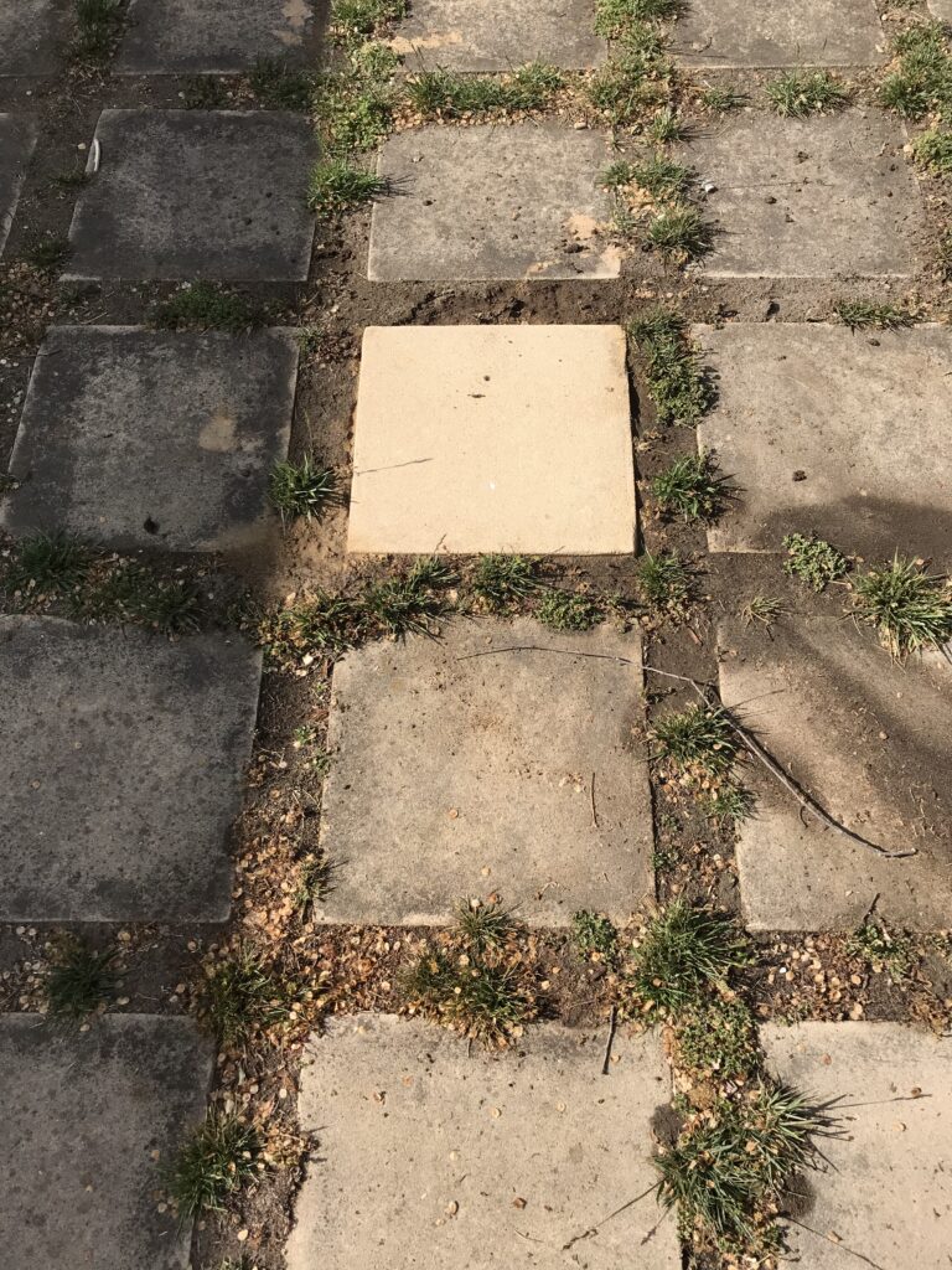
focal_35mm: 28
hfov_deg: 49.7
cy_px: 635
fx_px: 1027
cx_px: 476
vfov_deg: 63.4
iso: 20
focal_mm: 3.99
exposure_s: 1/2083
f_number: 1.8
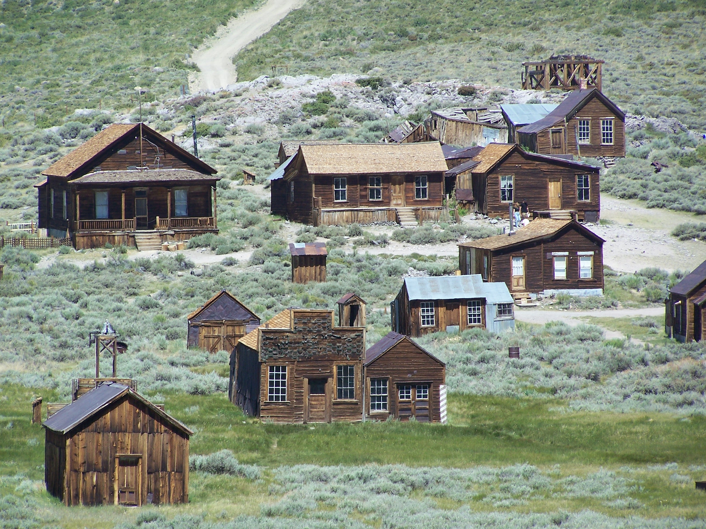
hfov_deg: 6.9
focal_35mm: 288
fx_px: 5874
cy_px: 264
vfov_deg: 5.2
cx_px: 353
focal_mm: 47.7
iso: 80
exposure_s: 1/750
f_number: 3.6
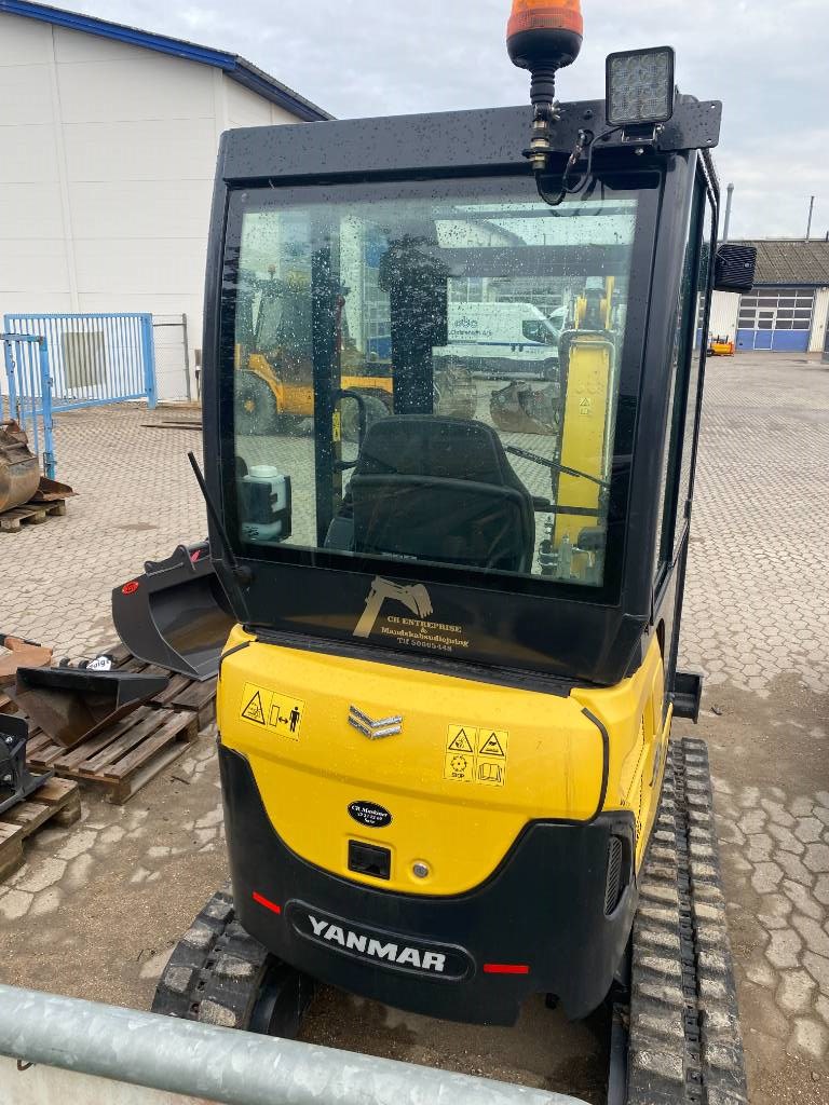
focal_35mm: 26
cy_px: 552
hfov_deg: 53.1
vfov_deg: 67.3
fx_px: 830
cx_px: 414
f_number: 1.8
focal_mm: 4.25
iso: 32
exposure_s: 1/439
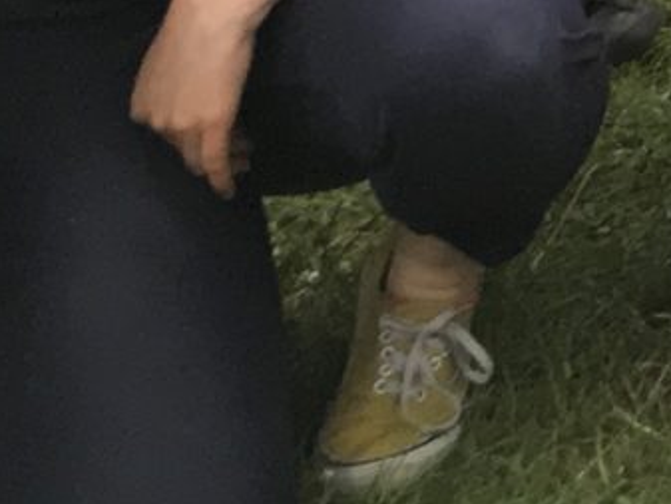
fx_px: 4266
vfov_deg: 6.0
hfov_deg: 8.2
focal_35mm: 220
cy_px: -1309
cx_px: 1712
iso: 40
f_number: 2.2
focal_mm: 4.15
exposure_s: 1/100
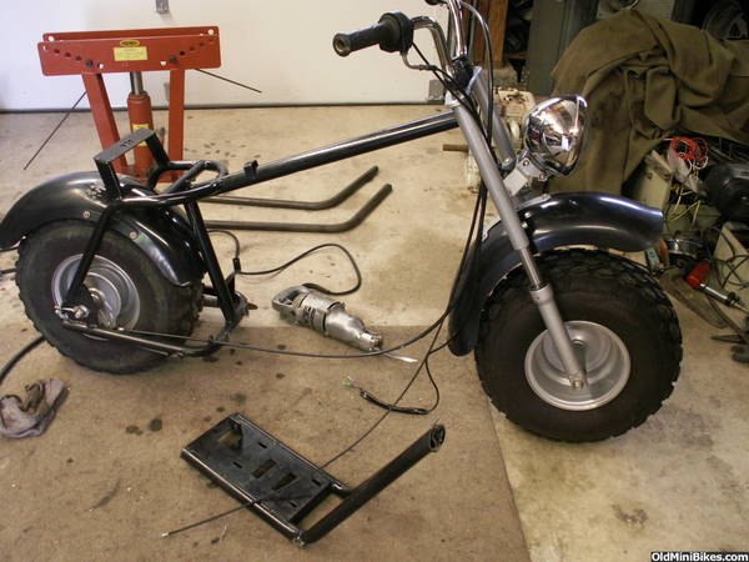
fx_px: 757
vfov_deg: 40.7
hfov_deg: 52.6
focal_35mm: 35
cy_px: 281
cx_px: 374
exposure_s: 1/20
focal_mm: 5.86
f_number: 2.8
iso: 160
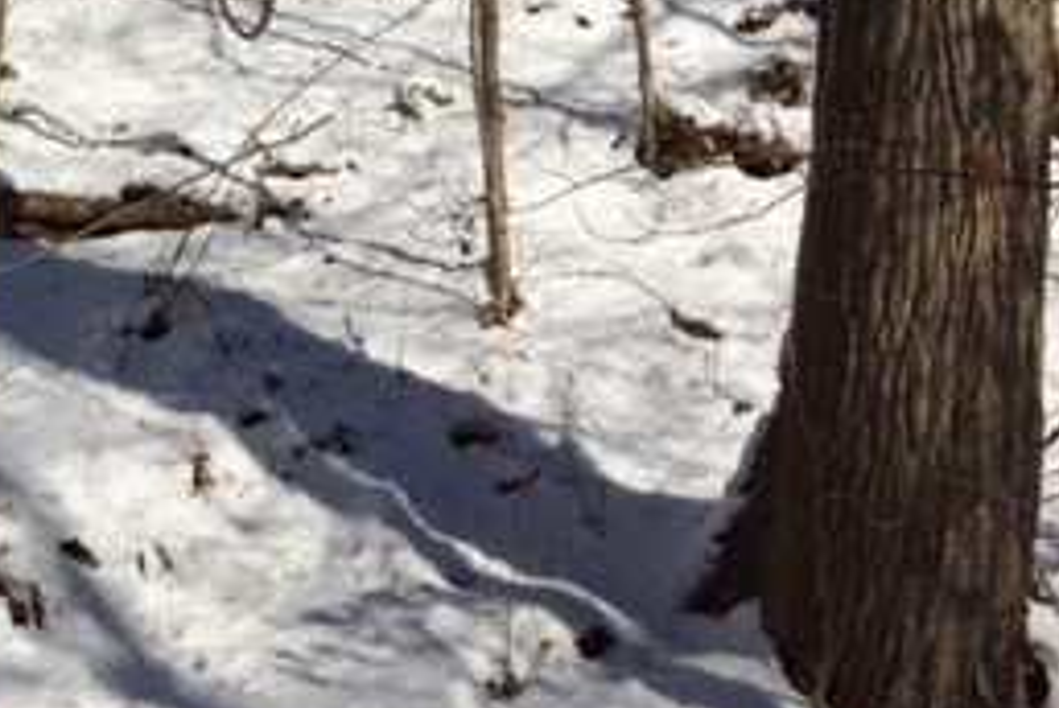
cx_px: -185
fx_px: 2209
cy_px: 37
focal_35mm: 75
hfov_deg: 24.6
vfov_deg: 17.9
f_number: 2.2
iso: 32
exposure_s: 1/3597
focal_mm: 4.15
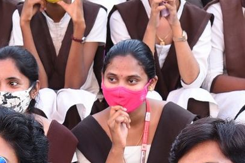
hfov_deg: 9.4
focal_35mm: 218
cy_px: 256
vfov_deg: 6.2
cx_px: -27
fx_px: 1482
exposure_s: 1/125
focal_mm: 55
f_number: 6.3
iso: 500
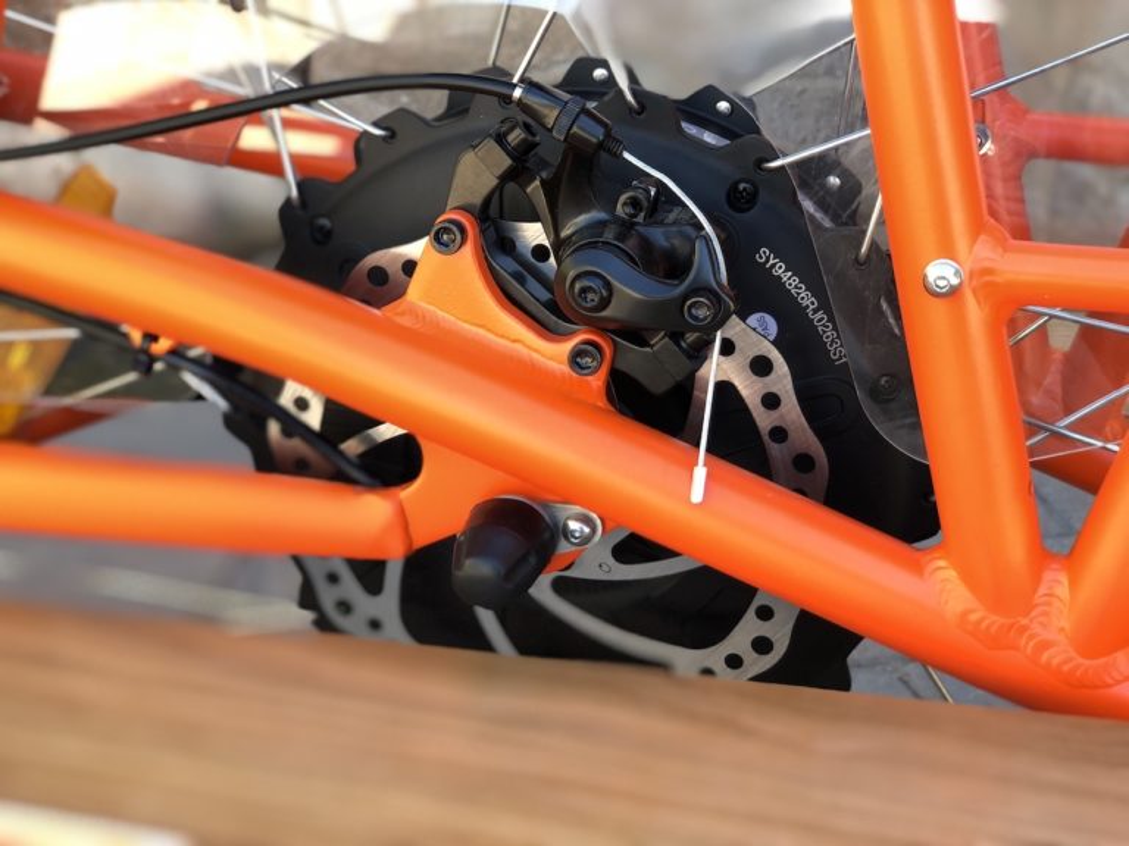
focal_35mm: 52
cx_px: 564
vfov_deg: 28.0
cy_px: 423
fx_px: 1696
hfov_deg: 36.8
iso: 25
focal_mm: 6
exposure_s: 1/60
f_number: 2.4
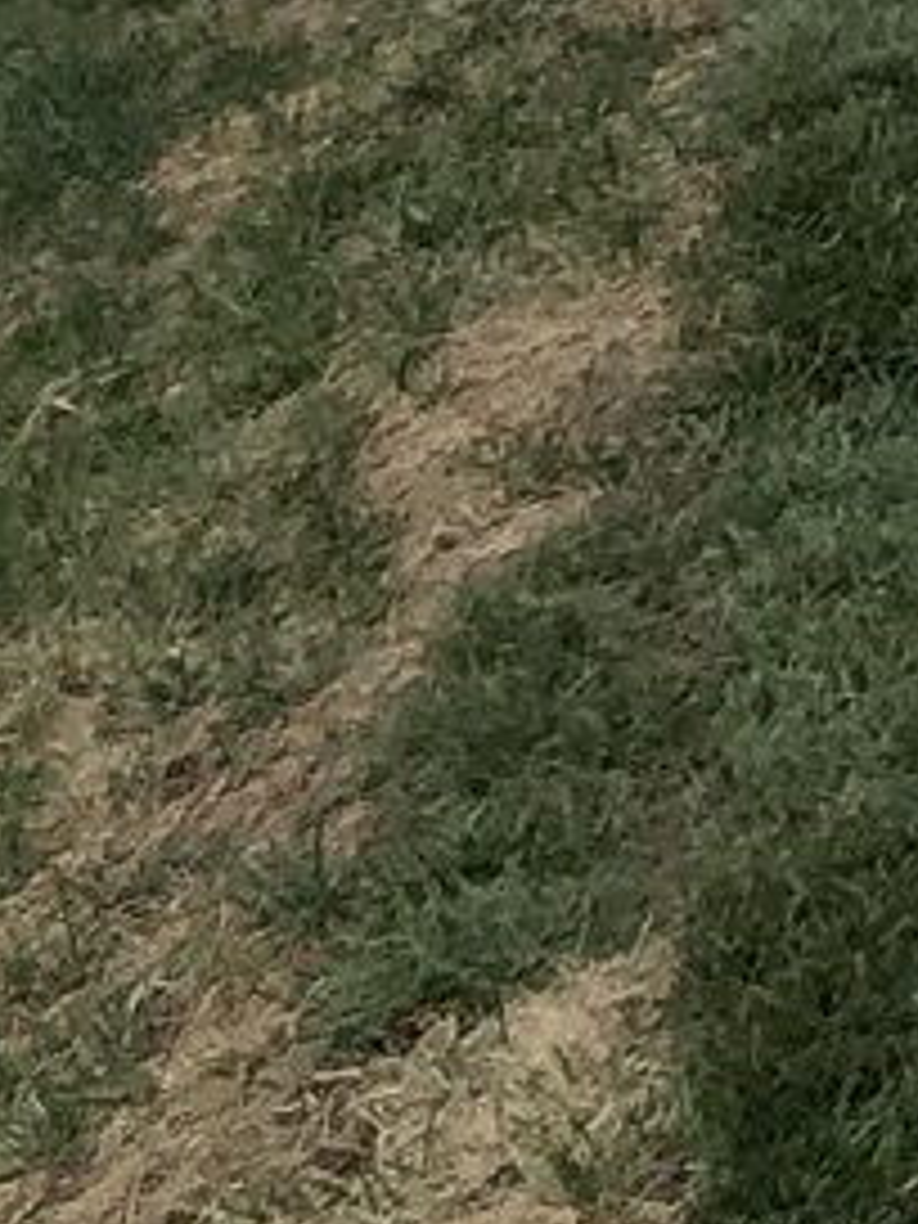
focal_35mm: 211
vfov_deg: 8.0
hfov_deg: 6.6
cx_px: 2286
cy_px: -2529
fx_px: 7461
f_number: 1.8
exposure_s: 1/857
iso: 20
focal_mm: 3.99
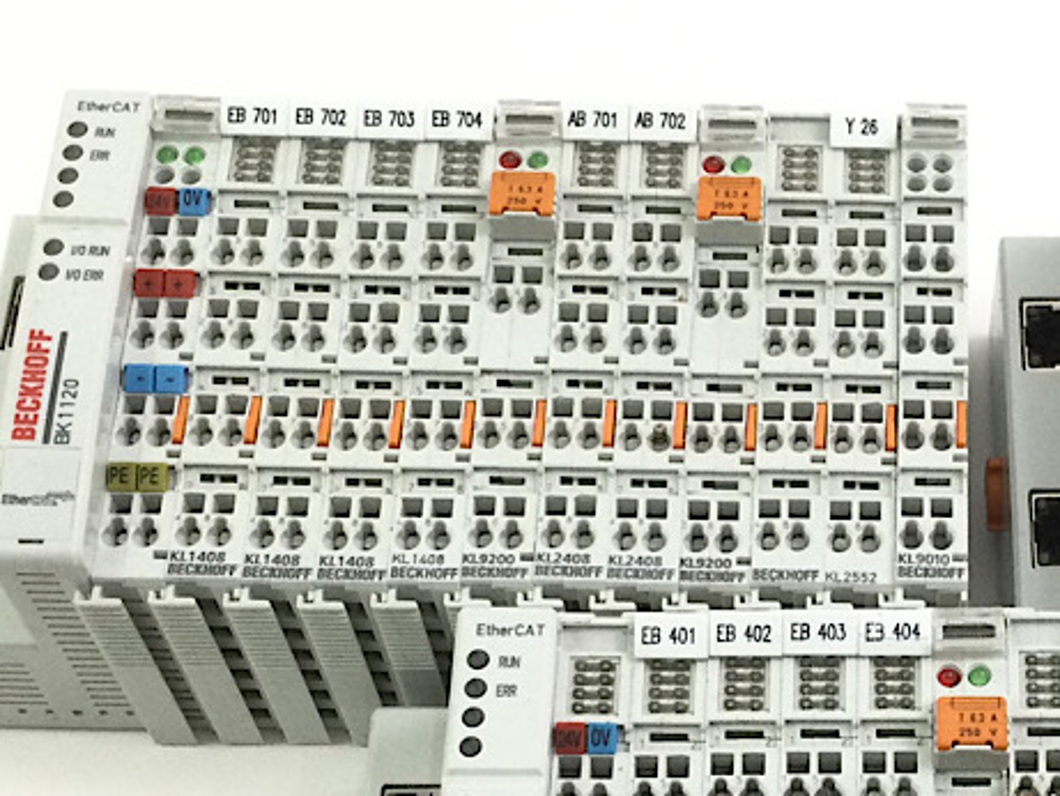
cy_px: 646
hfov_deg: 23.8
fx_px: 2450
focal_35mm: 80
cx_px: 921
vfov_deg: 18.3
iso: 32
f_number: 2.4
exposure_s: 1/33
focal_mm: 3.3
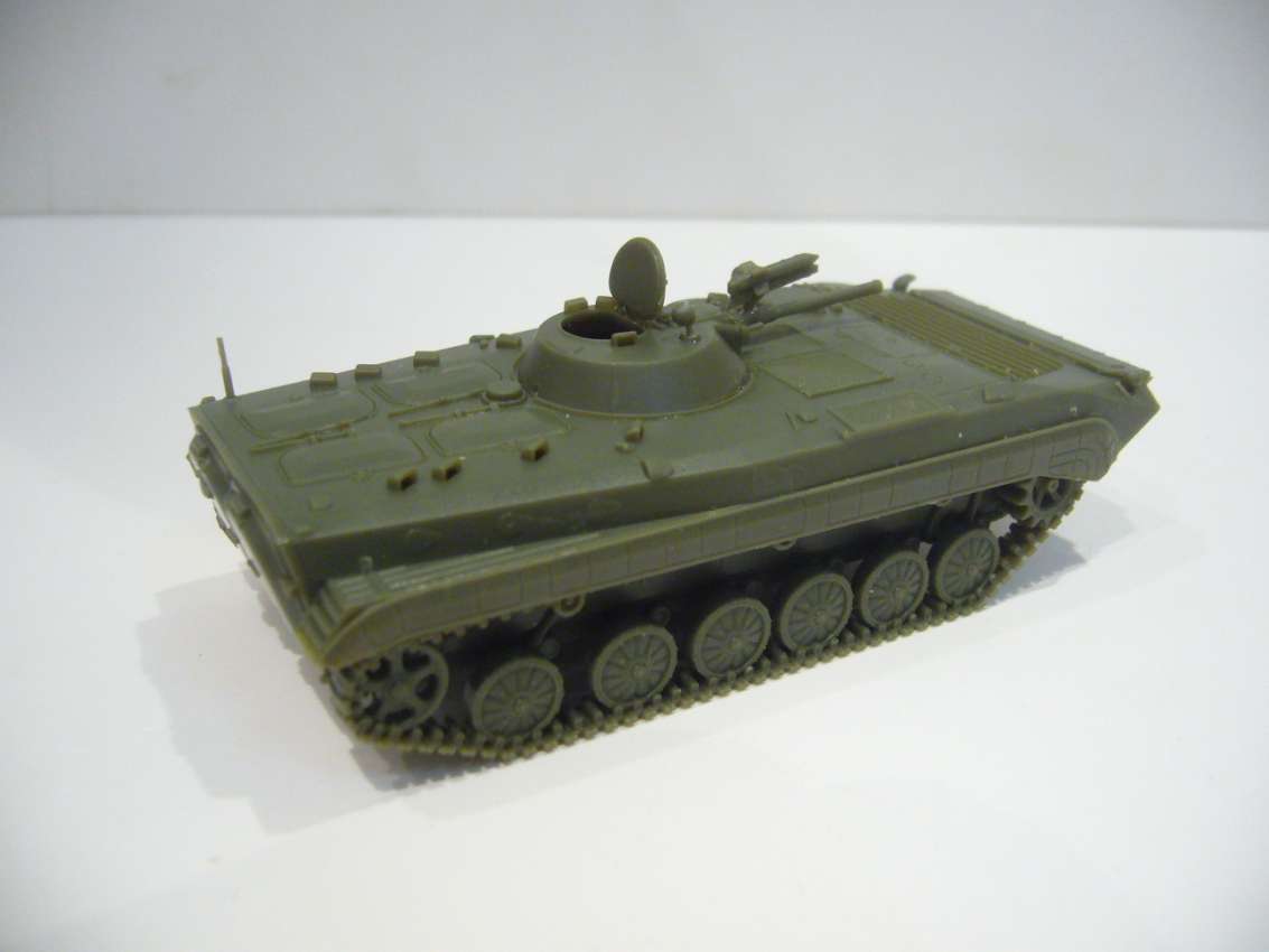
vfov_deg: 40.7
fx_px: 1283
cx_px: 634
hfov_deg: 52.6
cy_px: 476
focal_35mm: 35
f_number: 2.8
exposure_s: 1/8
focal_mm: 5.8
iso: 200
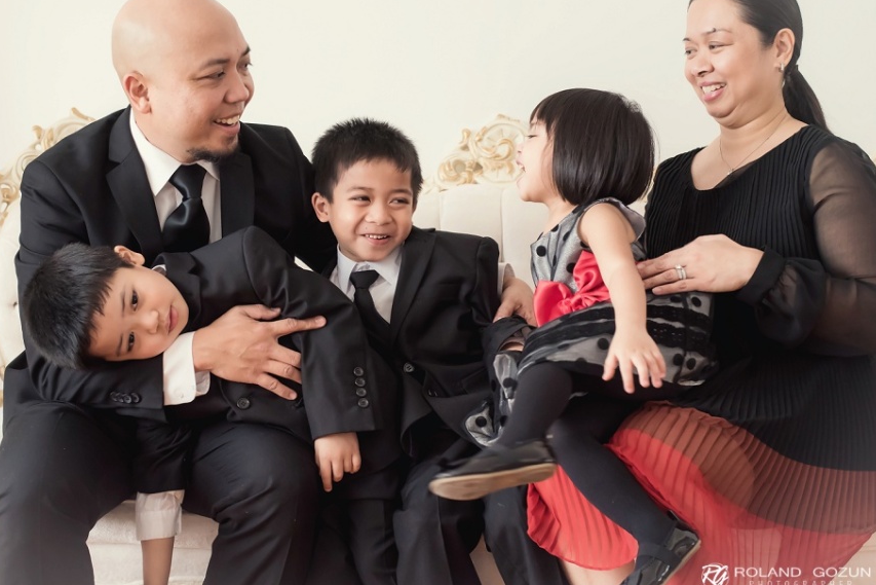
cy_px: 286
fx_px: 1290
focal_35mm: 53
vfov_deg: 25.5
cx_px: 421
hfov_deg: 37.5
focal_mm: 50
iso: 3200
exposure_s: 1/125
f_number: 4.5
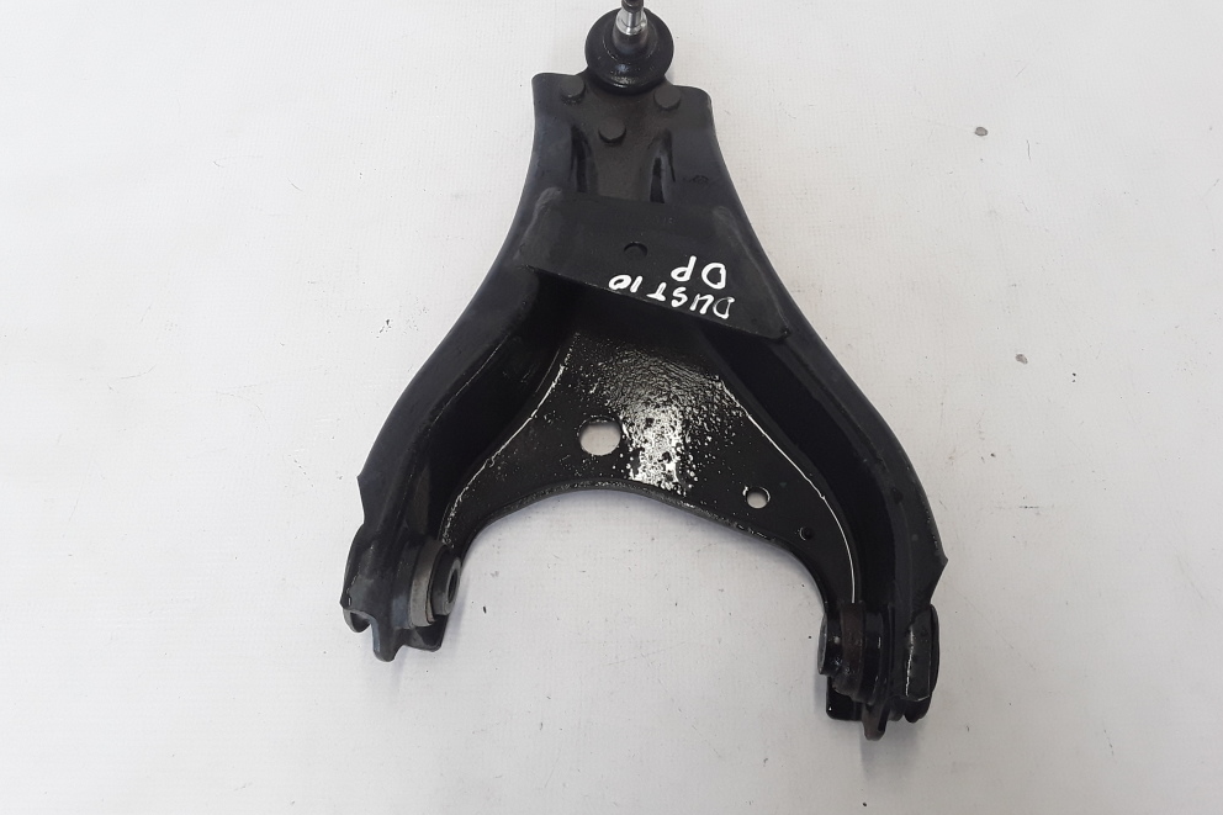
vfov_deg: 44.9
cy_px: 374
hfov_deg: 63.7
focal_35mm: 29
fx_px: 985
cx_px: 620
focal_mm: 2.91
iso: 50
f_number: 1.9
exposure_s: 1/50
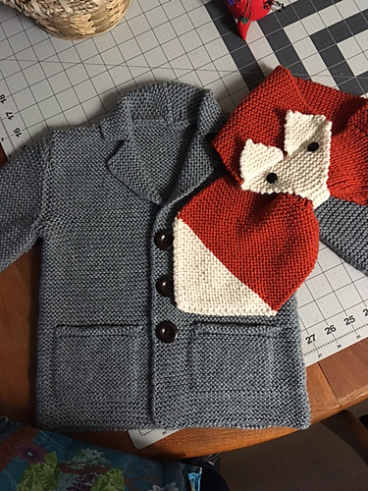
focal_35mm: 29
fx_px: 411
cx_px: 184
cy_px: 246
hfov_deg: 48.2
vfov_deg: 61.7
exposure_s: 1/15
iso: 250
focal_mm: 4.15
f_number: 2.2
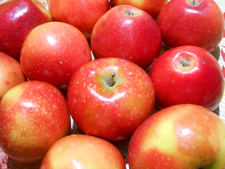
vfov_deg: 35.1
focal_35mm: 41
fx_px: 266
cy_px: 84
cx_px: 112
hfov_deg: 45.8
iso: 500
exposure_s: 1/8
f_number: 3.1
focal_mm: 6.72
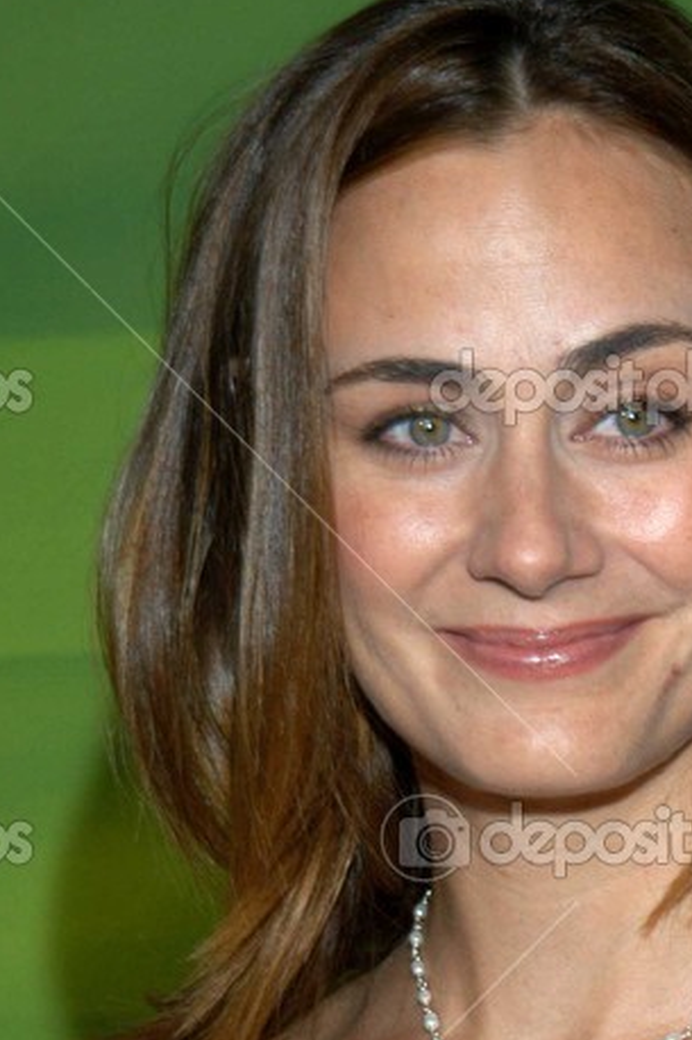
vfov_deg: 8.2
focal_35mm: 251
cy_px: 841
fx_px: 7245
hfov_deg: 5.5
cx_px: 638
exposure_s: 1/180
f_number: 6.3
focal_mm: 75
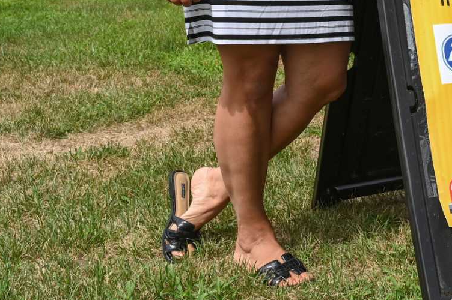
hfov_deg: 22.3
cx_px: 608
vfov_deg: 16.3
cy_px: -54
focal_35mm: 80
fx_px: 1008
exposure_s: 1/3200
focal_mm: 29.5
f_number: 8
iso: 1000
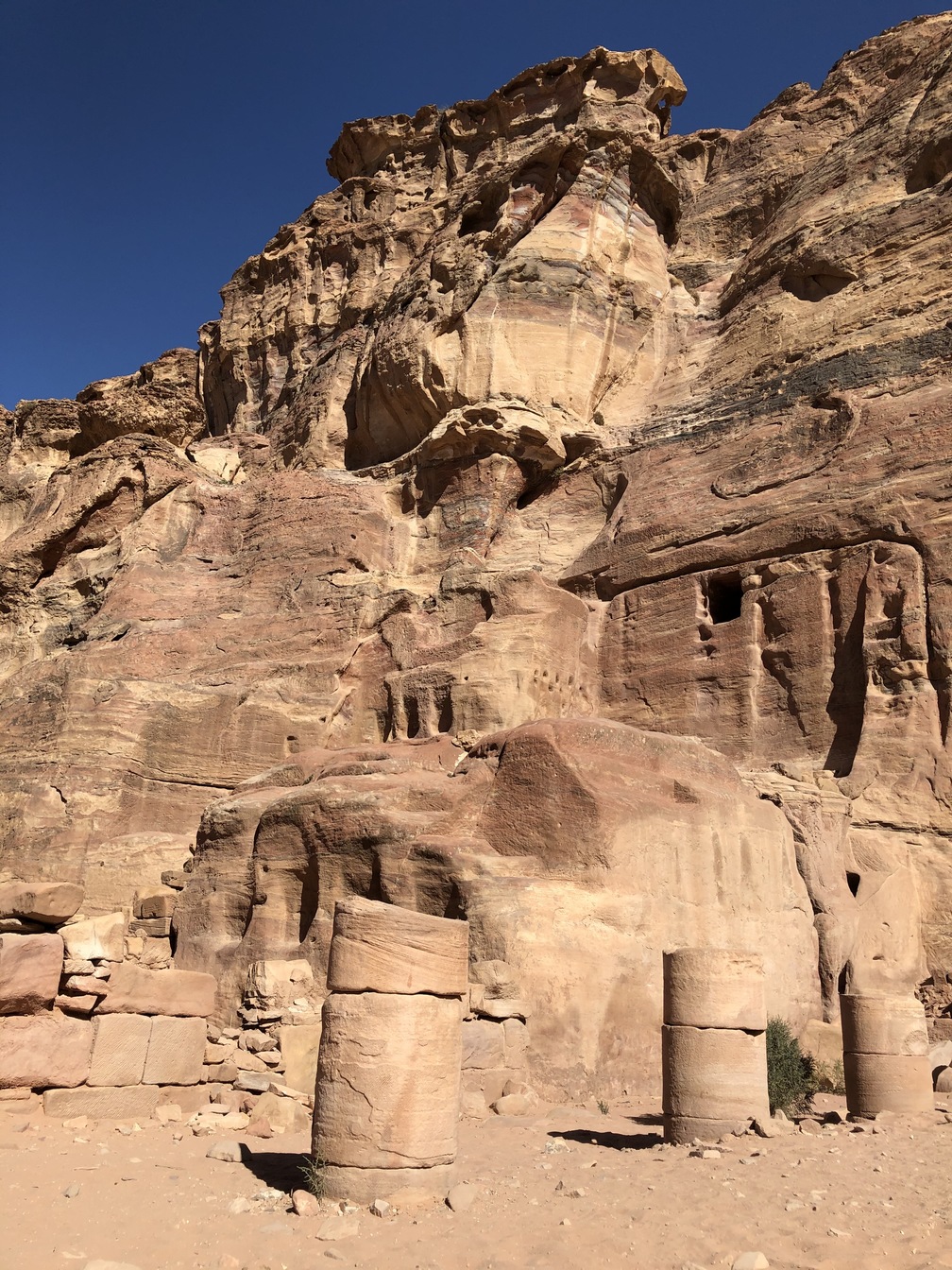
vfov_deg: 63.4
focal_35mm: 28
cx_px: 476
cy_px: 635
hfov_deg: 49.7
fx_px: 1027
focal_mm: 3.99
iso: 20
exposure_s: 1/2525
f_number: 1.8
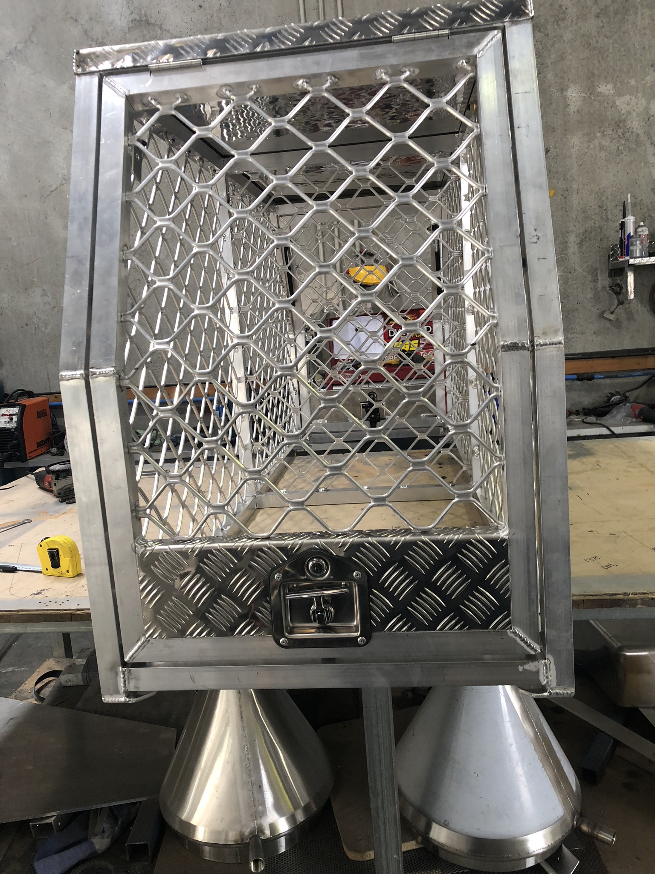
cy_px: 437
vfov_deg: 63.4
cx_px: 328
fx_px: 706
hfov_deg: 49.7
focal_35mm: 28
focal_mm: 4
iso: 32
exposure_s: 1/33
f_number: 1.8
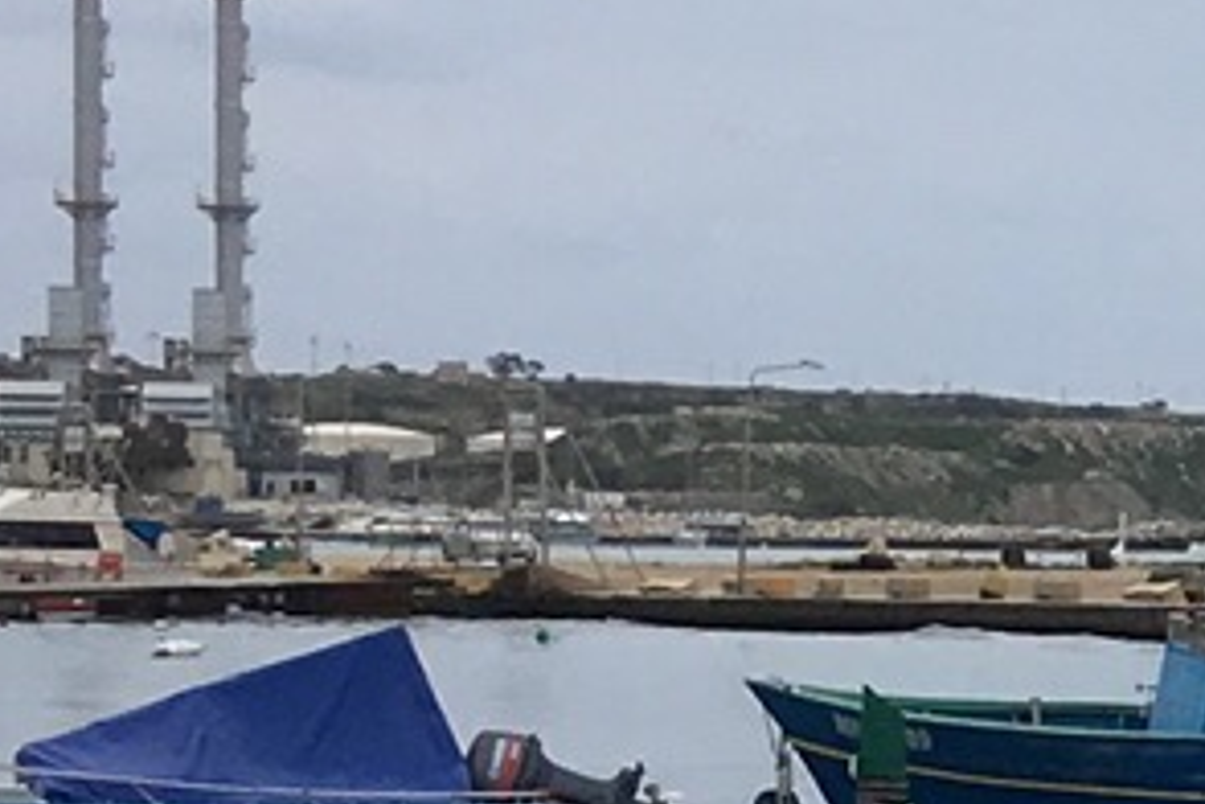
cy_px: 644
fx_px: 7029
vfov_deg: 6.5
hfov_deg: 8.1
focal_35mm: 210
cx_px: 3857
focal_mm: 4.15
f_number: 2.2
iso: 25
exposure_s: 1/1083
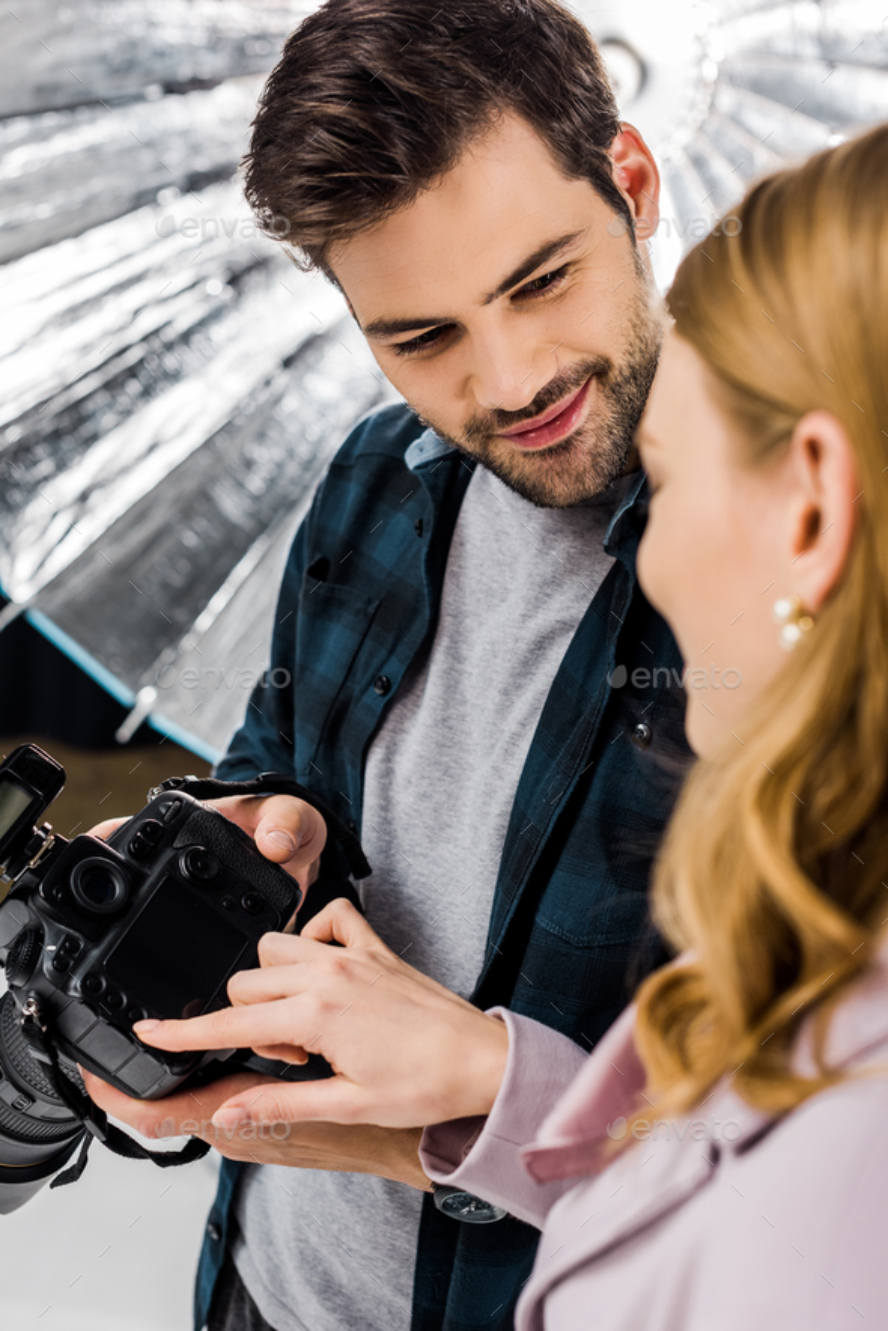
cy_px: 666
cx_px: 444
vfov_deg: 39.6
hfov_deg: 27.0
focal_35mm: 50
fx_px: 1848
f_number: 4.5
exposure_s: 1/200
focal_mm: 50
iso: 160
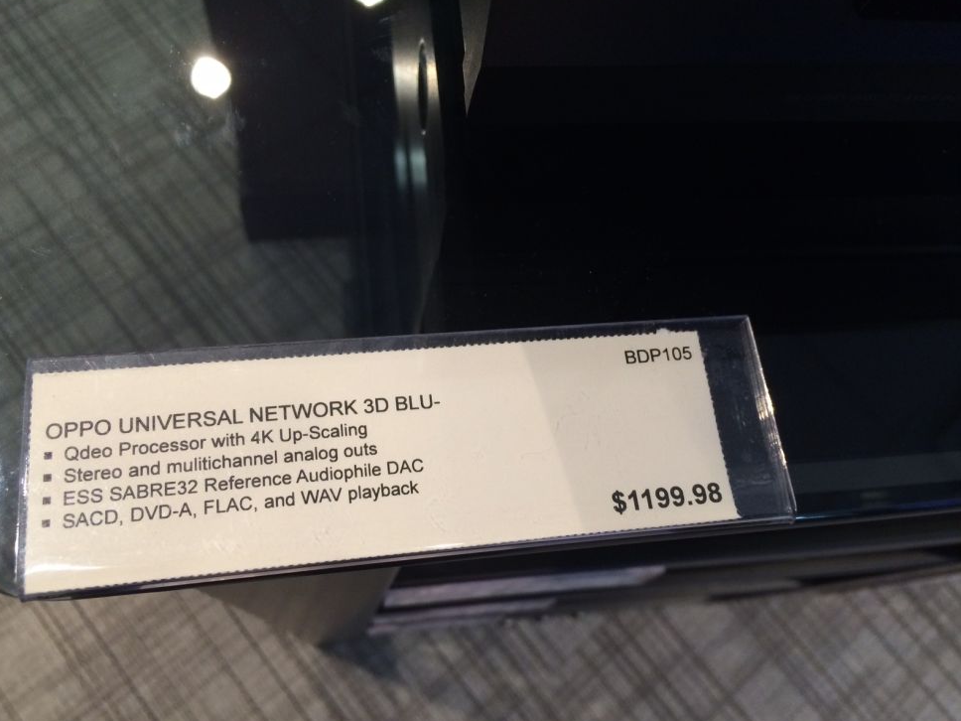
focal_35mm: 31
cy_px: 360
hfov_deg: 58.3
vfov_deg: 45.4
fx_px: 861
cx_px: 475
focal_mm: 4.12
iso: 125
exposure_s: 1/30
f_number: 2.2
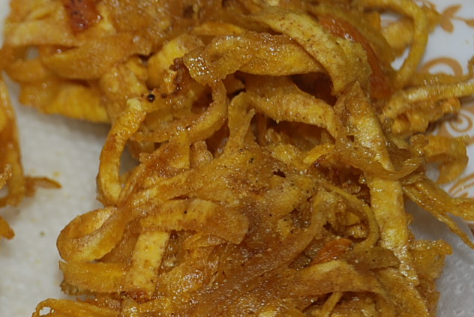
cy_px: 291
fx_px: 3150
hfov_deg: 8.4
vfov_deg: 5.8
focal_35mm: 239
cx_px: -223
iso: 160
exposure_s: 1/60
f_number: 5
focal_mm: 52
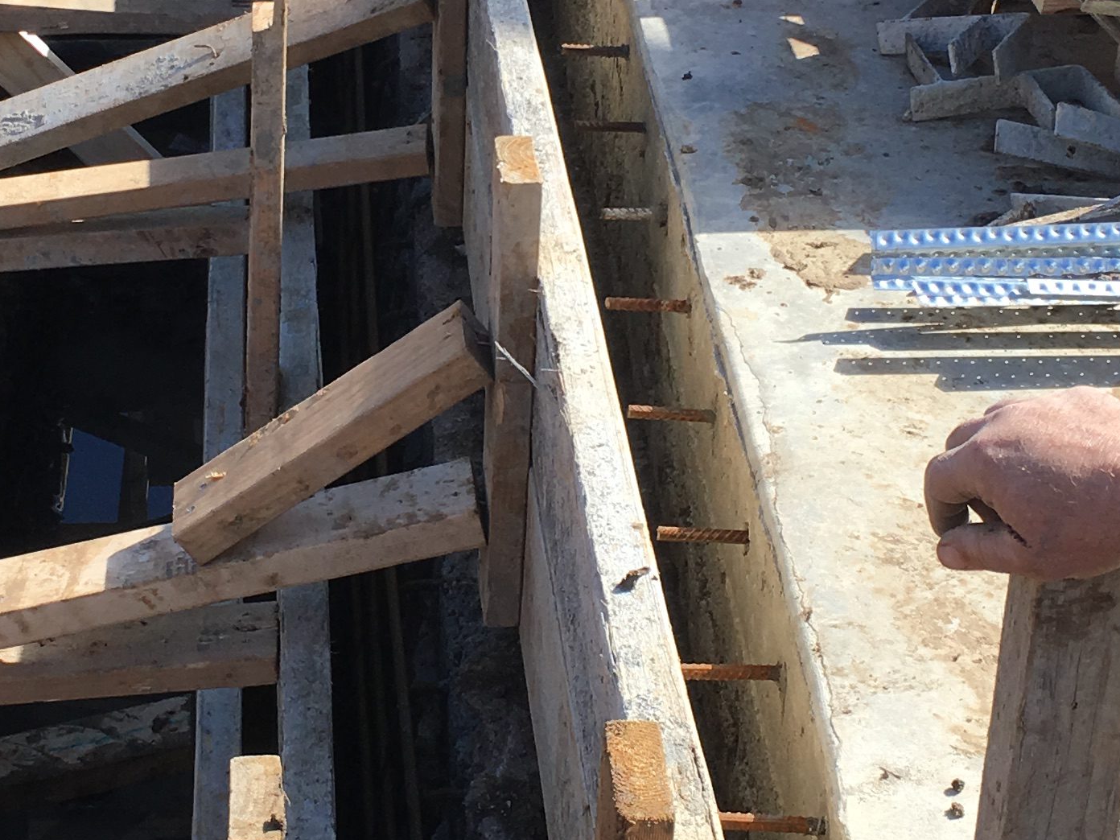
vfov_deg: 17.5
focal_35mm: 84
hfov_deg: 23.2
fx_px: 2718
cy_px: 256
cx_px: 404
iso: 25
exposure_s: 1/718
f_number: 2.2
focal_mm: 4.15
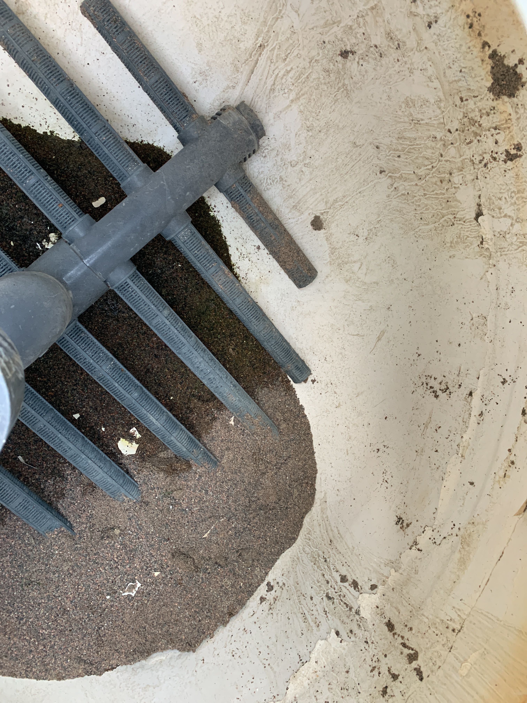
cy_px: 352
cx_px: 264
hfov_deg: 53.1
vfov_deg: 67.3
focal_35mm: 26
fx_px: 528
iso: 125
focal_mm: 4.25
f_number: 1.8
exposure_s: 1/60
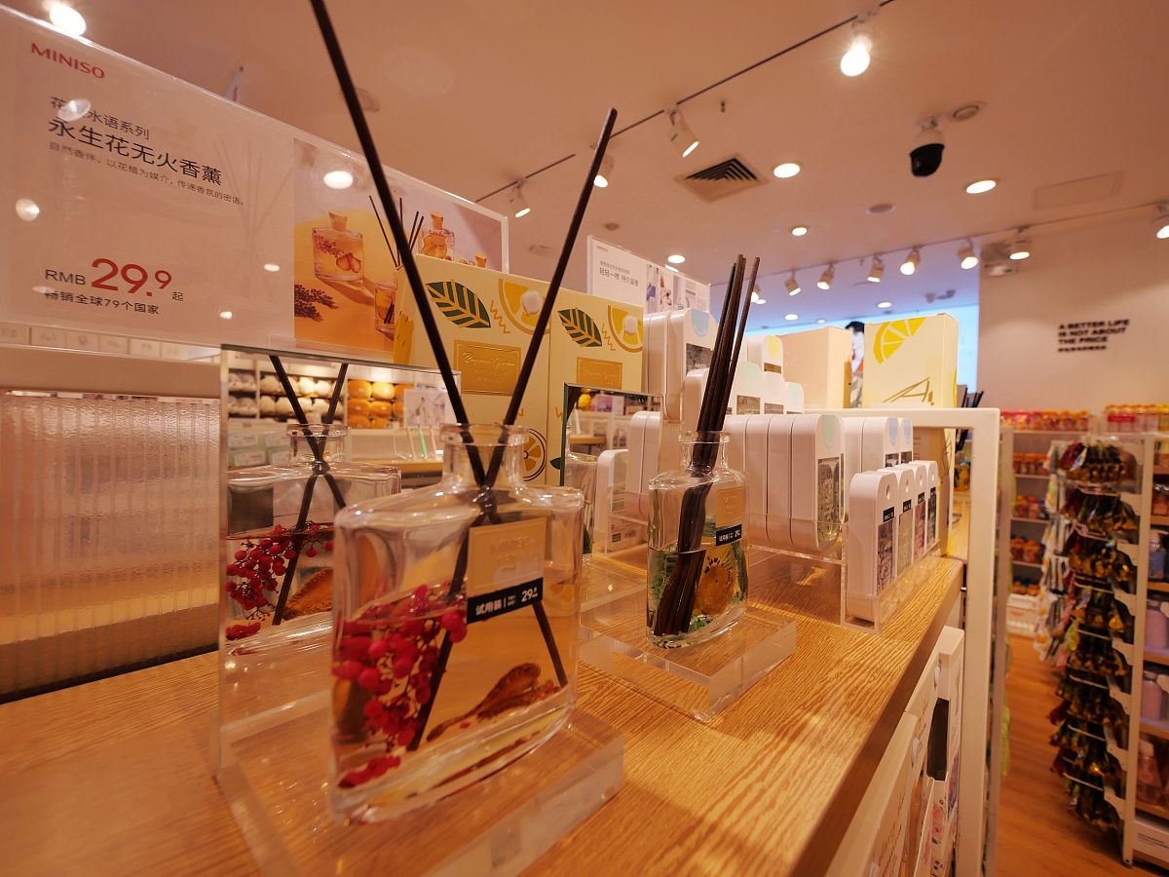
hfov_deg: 102.1
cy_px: 438
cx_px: 584
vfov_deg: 85.7
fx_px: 473
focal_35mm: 14
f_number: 4
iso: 200
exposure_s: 1/125
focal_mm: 7
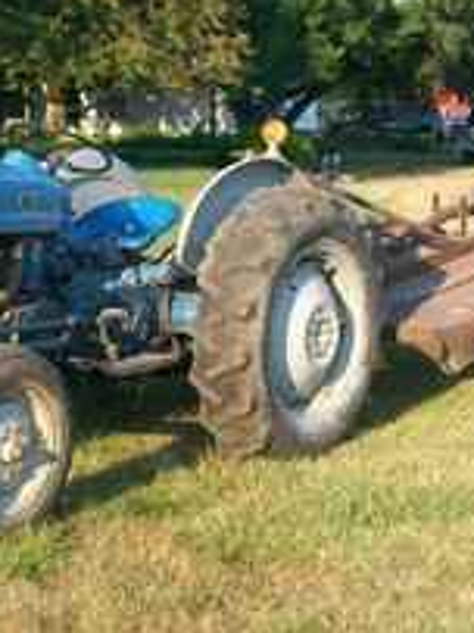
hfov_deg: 15.5
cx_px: 161
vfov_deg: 20.7
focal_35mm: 95
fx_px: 1736
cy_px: 290
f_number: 3.4
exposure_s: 1/382
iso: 80
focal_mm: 9.4
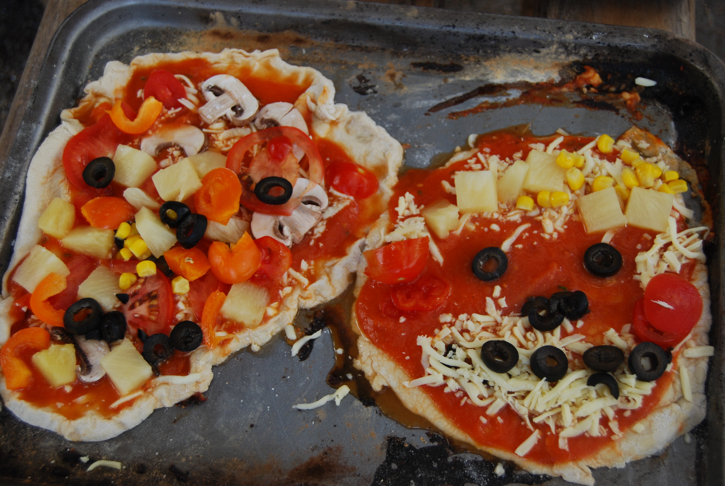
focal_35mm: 48
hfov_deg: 41.1
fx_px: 968
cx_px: 362
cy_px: 243
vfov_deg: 28.2
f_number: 4.5
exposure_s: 1/50
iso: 200
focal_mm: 32
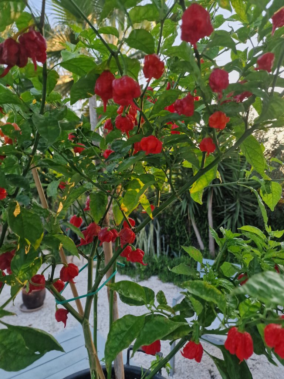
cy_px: 190
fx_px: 252
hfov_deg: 58.9
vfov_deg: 73.9
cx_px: 142
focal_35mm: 23
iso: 50
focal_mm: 6.4
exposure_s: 1/180
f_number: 1.8
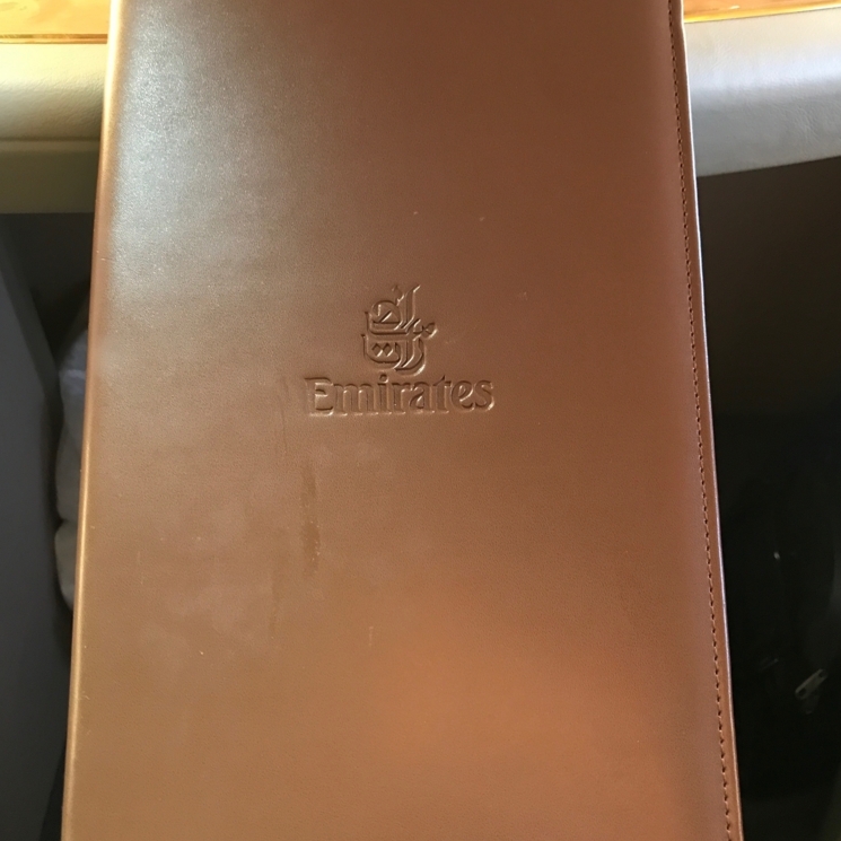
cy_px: 411
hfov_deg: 48.4
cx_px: 431
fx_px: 935
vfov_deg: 48.4
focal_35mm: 34
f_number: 1.8
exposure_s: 1/11
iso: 100
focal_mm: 3.99
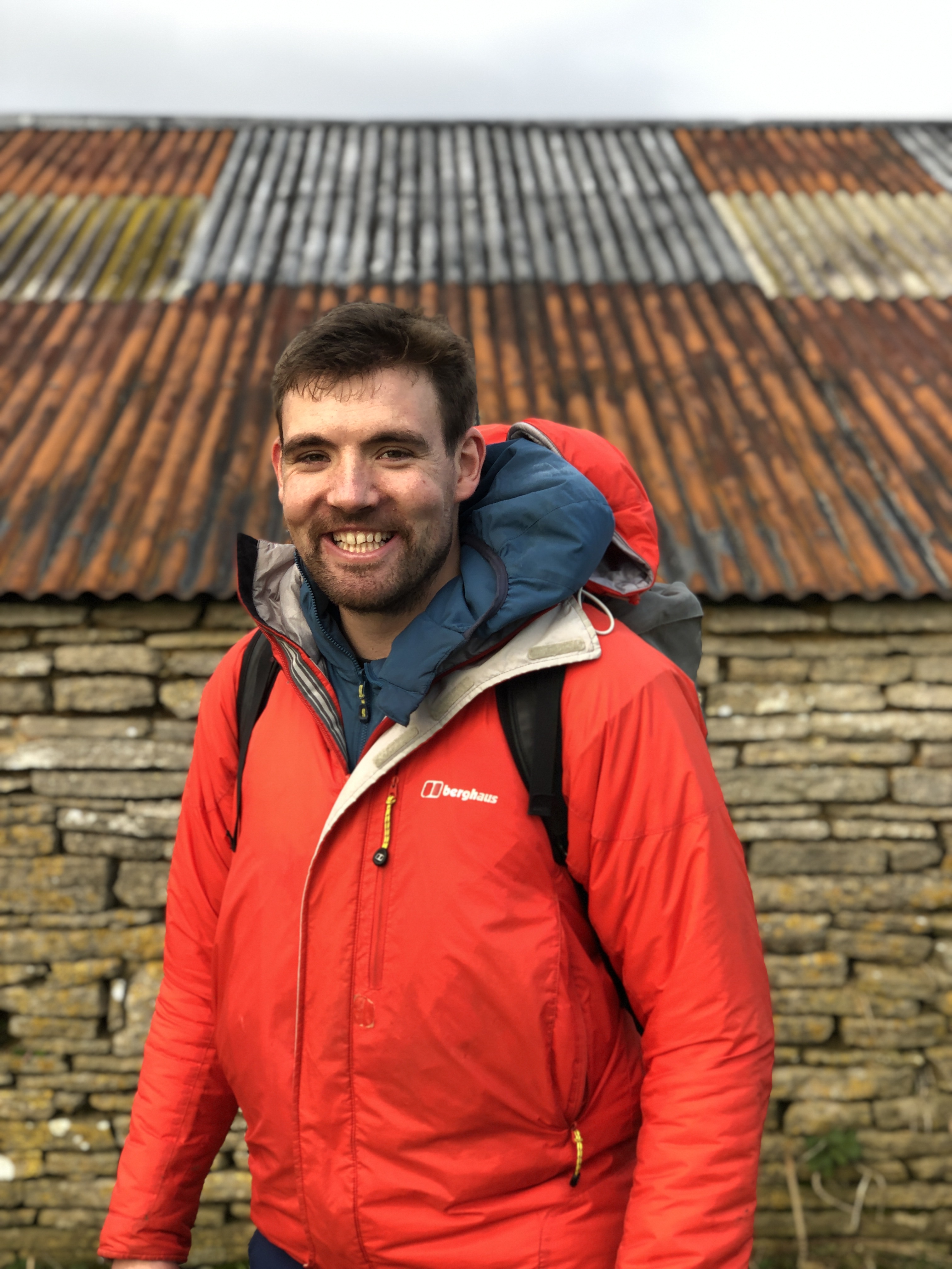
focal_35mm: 52
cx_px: 476
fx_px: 1907
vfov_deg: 36.8
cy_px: 634
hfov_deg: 28.0
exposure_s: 1/60
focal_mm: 6
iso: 20
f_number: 2.4
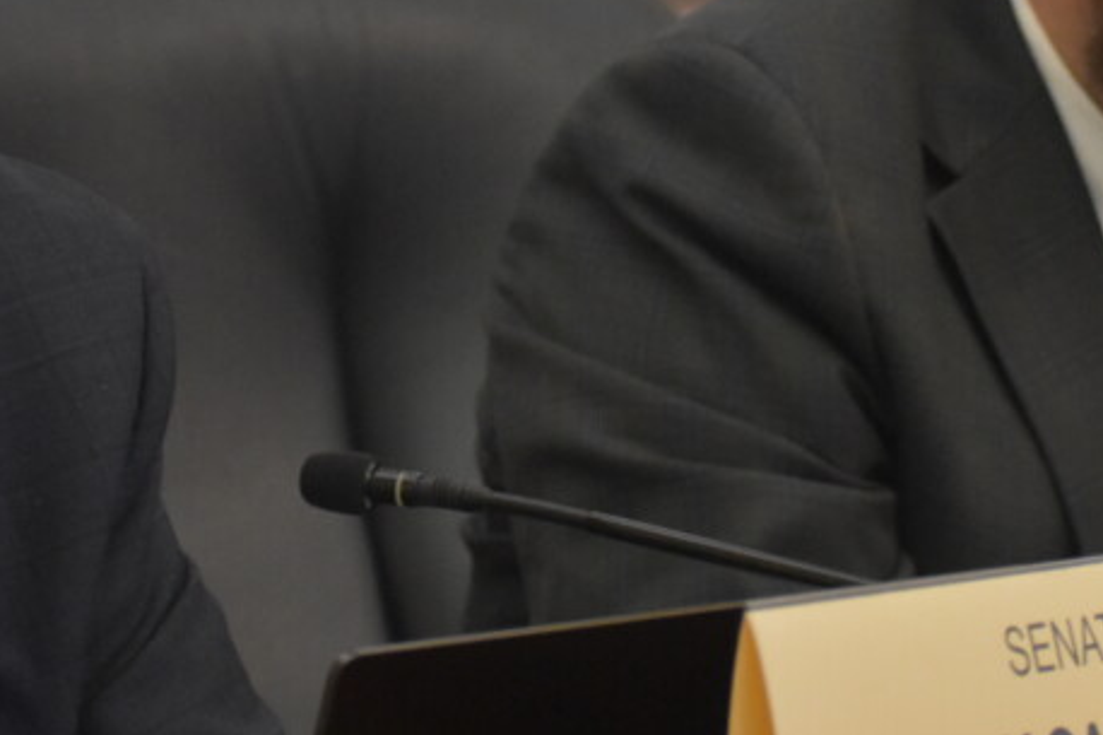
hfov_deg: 7.5
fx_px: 8422
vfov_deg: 5.0
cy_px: 101
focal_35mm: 275
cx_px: 571
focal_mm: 70
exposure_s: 1/125
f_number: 4.5
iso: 2800
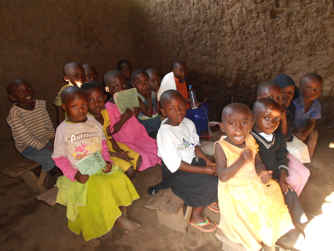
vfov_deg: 53.1
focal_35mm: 26
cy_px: 126
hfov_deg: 67.3
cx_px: 167
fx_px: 251
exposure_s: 1/25
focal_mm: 4.6
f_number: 3.2
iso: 200
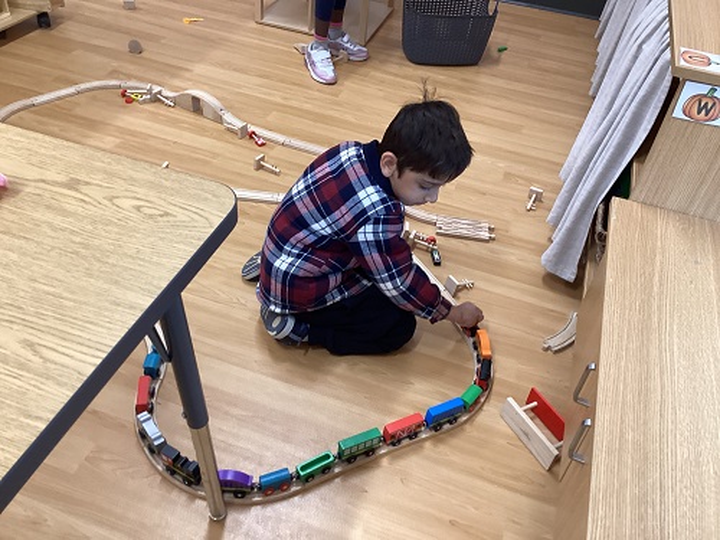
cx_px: 360
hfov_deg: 58.4
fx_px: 645
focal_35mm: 31
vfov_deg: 45.4
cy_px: 270
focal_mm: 3.3
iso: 160
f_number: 2.4
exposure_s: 1/60
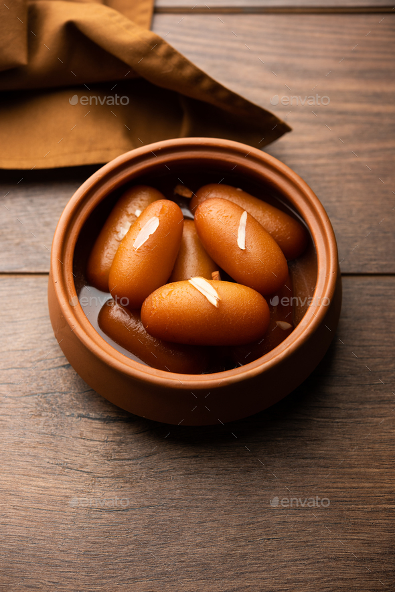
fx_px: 987
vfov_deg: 33.4
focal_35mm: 60
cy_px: 296
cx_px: 198
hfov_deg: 22.6
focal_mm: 60
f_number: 5
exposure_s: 1/125
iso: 125
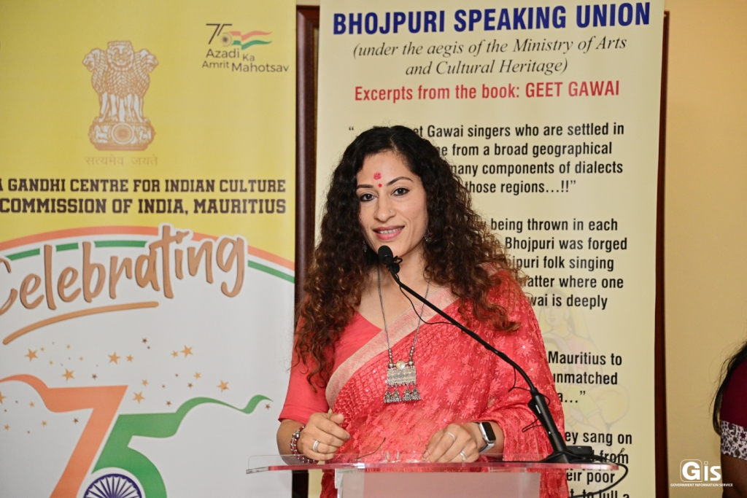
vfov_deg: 11.8
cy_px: 249
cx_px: 374
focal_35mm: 116
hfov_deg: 17.6
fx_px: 2407
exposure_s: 1/200
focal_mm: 116
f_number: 5.6
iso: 2000
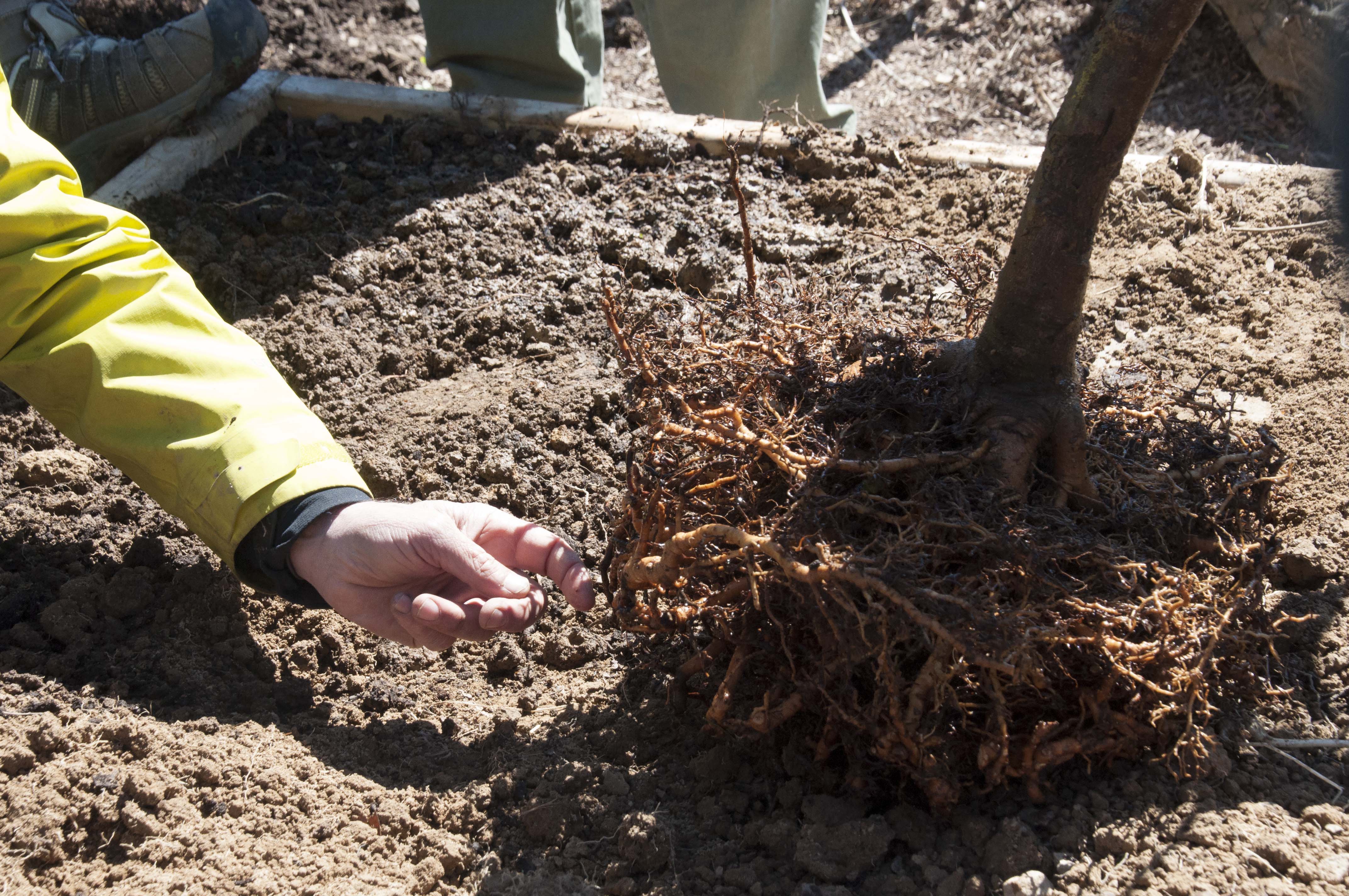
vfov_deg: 15.2
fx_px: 3368
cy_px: 448
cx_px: 674
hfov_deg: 22.6
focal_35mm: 90
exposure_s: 1/500
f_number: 11
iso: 1000
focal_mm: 60
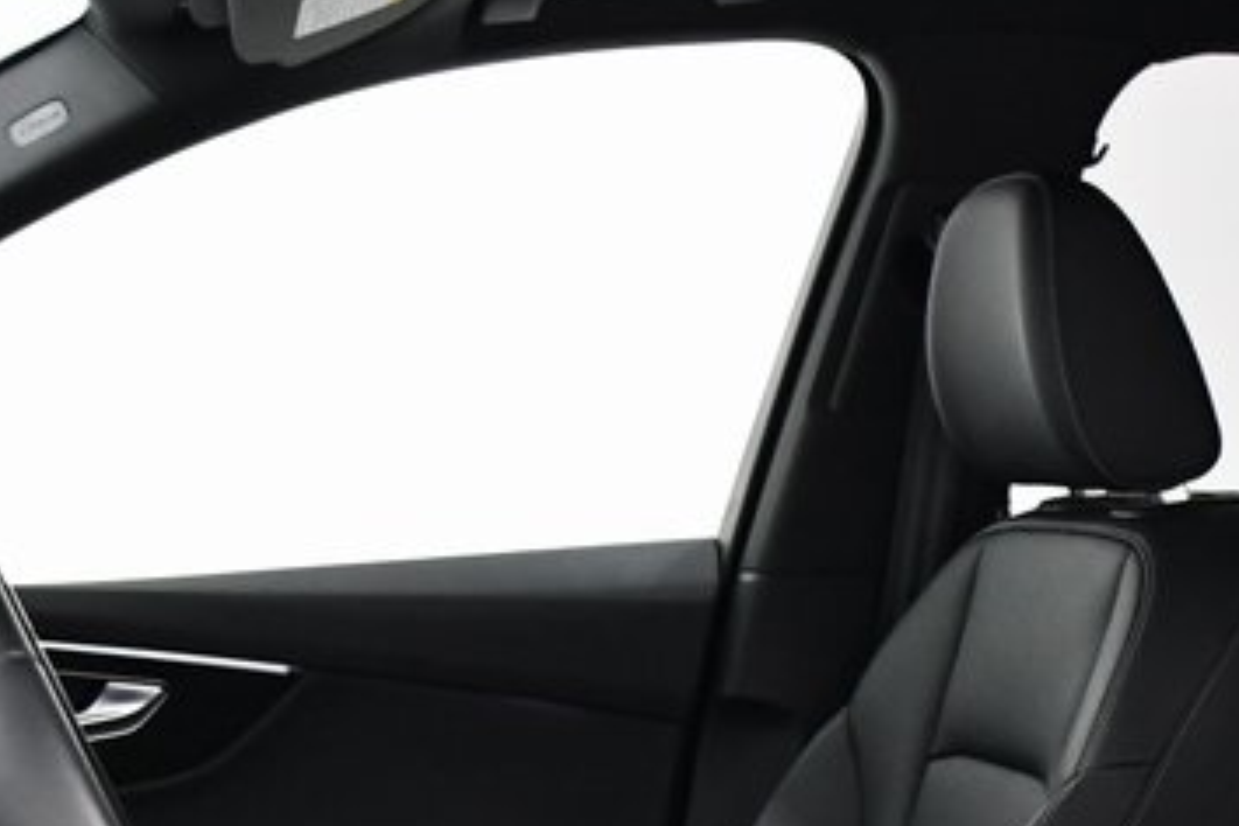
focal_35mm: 78
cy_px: 922
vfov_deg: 16.9
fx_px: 2684
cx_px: 1032
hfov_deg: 25.4
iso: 3200
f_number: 3.5
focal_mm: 18
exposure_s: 1/80
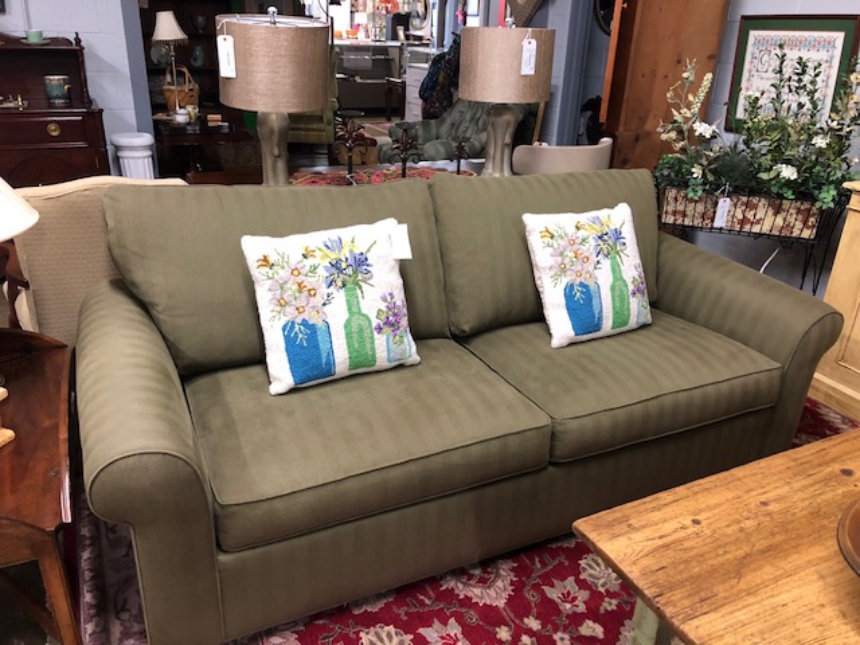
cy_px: 322
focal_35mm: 28
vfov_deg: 49.7
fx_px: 696
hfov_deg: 63.4
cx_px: 430
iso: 100
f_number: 1.8
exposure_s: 1/12
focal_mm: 3.99
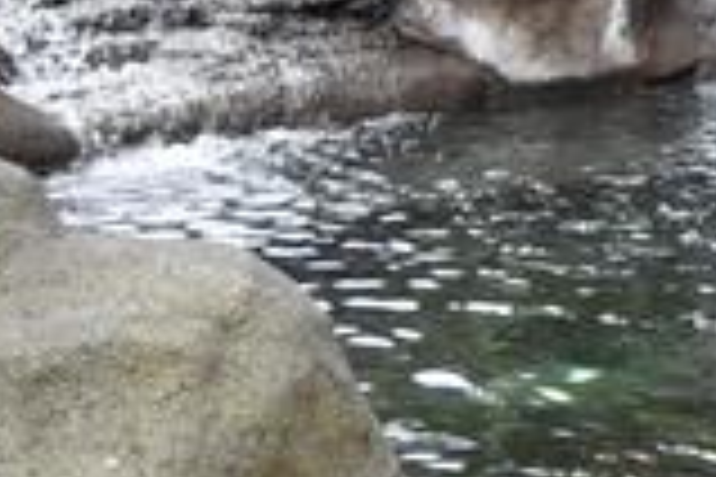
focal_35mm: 181
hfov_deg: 11.3
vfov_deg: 7.5
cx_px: 513
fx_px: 3600
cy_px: -214
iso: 400
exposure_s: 1/200
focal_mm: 24
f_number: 7.1
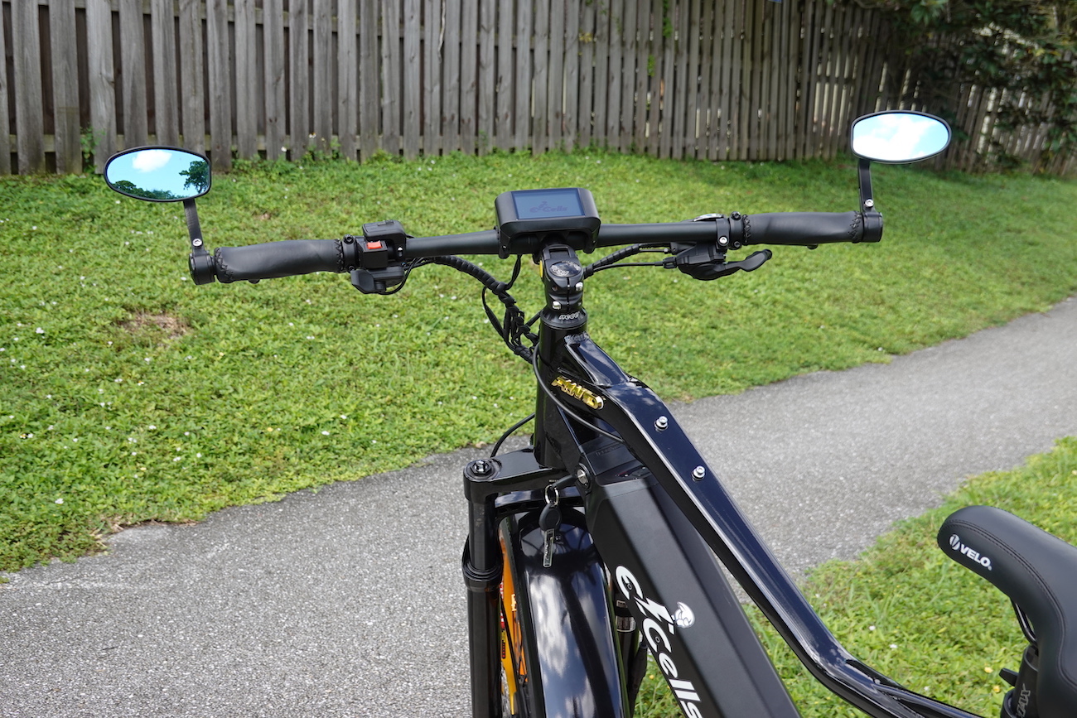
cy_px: 359
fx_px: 1257
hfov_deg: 46.4
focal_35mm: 42
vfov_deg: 31.9
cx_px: 538
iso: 100
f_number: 4
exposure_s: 1/200
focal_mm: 15.59
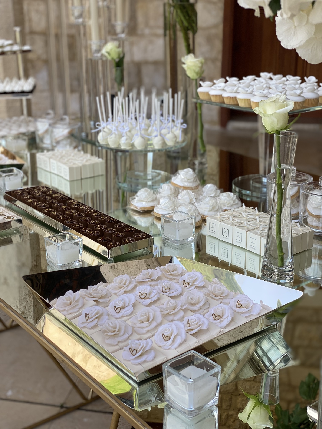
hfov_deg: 28.0
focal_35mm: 52
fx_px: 645
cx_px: 161
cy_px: 214
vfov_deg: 36.8
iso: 20
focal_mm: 6
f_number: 2
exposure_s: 1/378
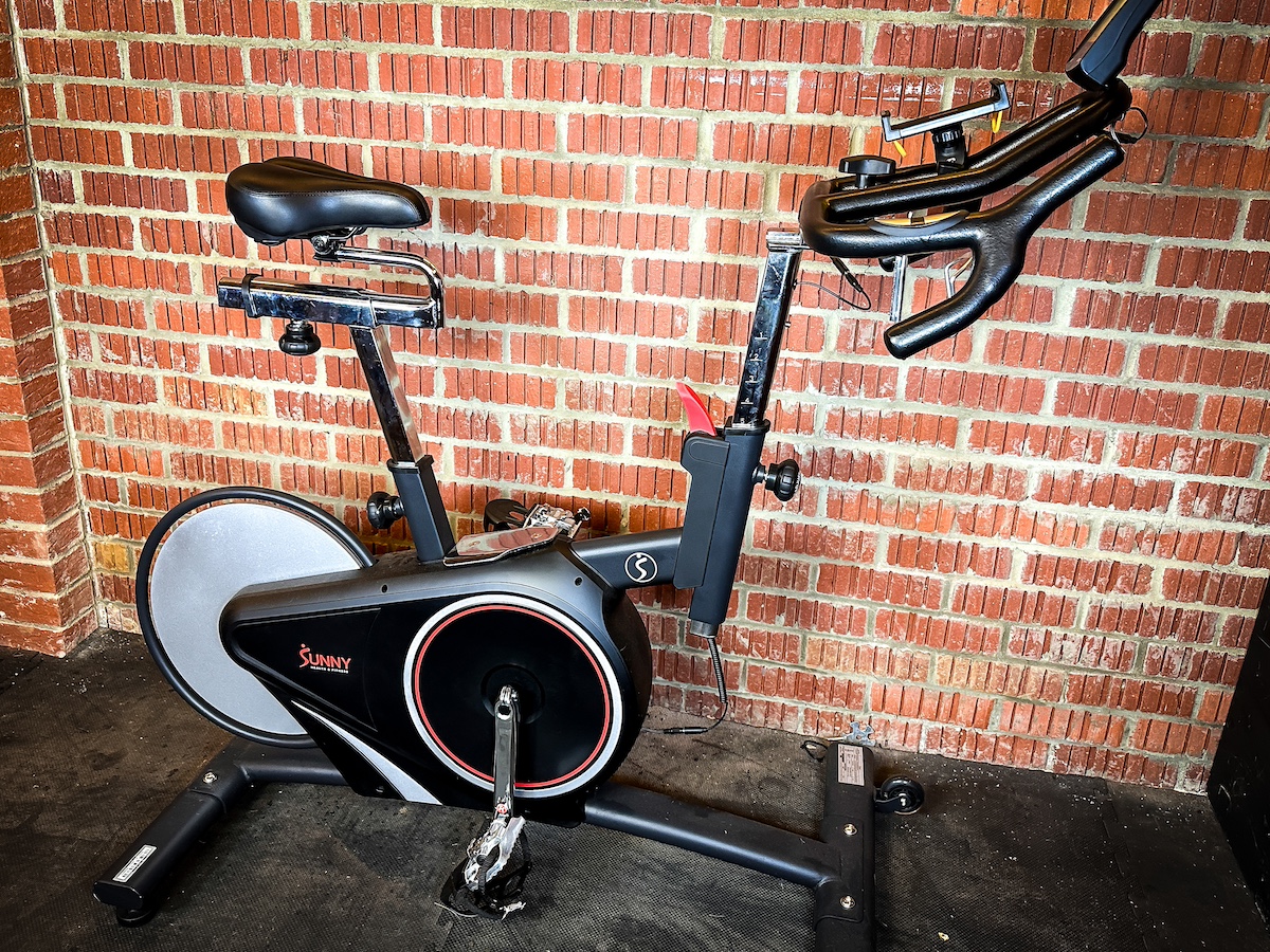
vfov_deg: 56.8
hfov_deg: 71.6
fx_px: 881
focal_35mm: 24
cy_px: 476
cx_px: 635
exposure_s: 1/50
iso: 250
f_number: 1.8
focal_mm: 6.86
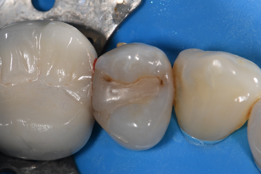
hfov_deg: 13.1
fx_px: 1138
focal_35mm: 157
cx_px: 130
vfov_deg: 8.7
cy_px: 87
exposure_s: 1/160
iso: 200
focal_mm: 105
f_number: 32
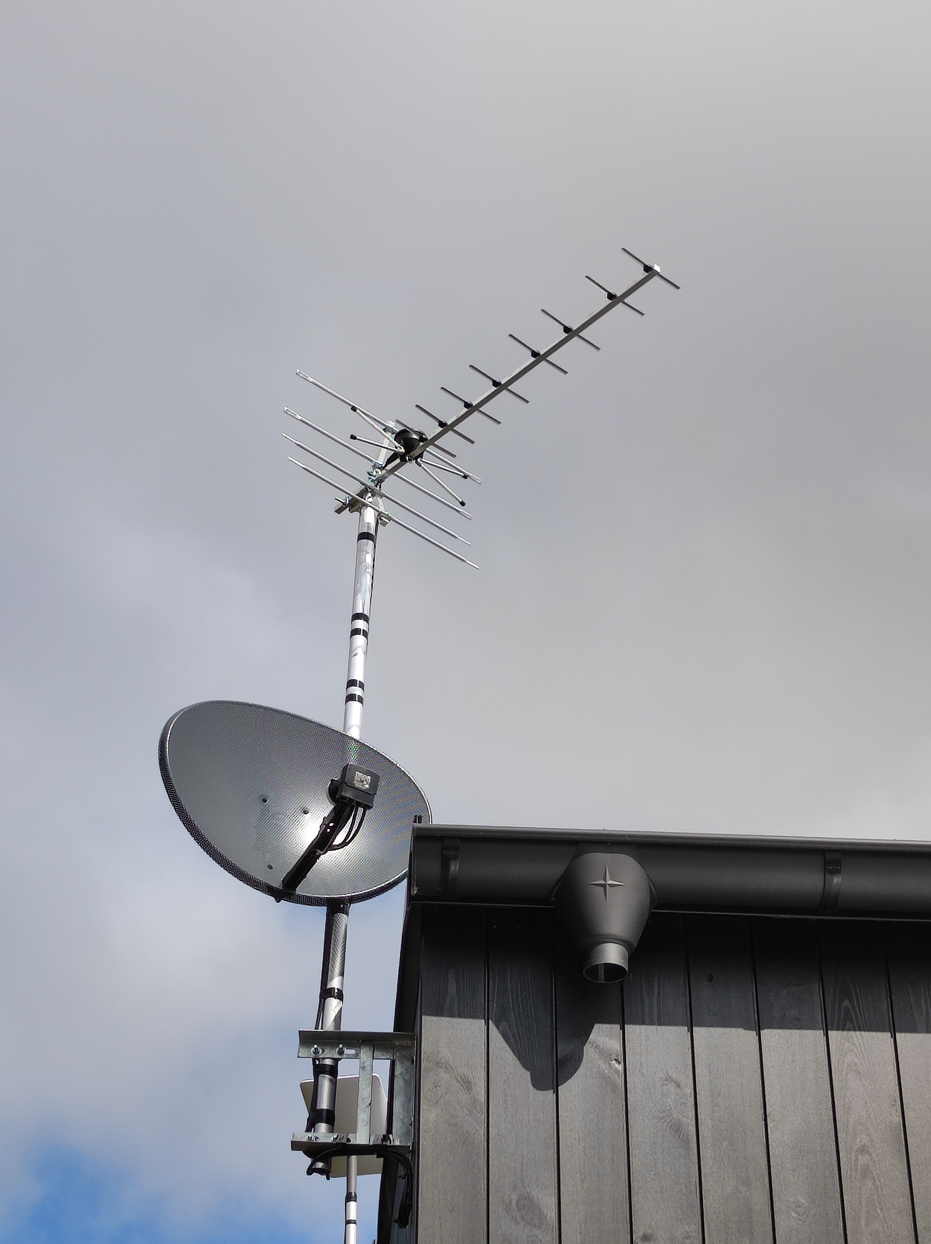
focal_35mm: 25
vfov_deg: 69.4
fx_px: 898
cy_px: 622
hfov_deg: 54.8
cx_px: 466
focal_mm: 4.7
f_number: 1.79
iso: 50
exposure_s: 1/1057
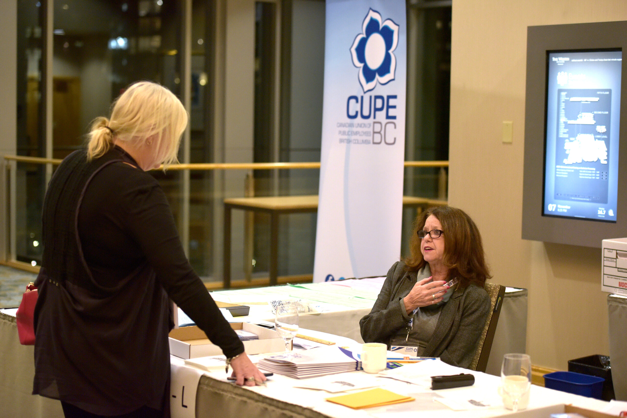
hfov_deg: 28.8
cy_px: 209
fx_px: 1220
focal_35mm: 70
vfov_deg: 19.5
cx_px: 314
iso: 2000
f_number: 3.2
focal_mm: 70
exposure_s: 1/160
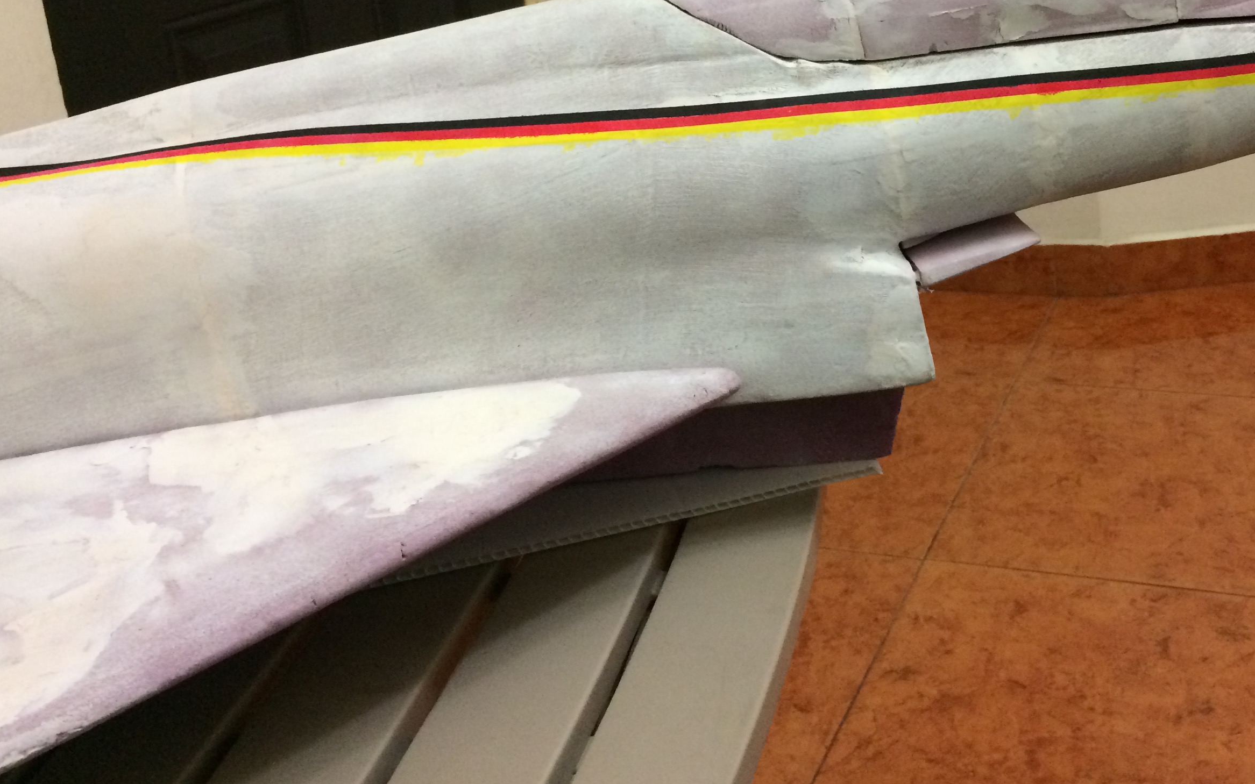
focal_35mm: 43
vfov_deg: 29.2
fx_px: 1471
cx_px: 825
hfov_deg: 45.6
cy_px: 164
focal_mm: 4.15
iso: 320
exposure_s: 1/24
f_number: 2.2
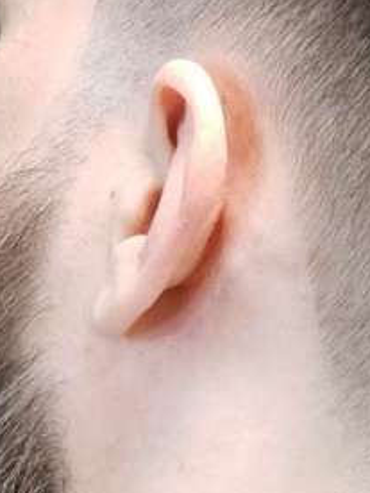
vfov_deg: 8.8
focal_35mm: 226
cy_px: 320
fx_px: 3221
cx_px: 438
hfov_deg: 6.5
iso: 250
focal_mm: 6
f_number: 2.4
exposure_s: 1/30
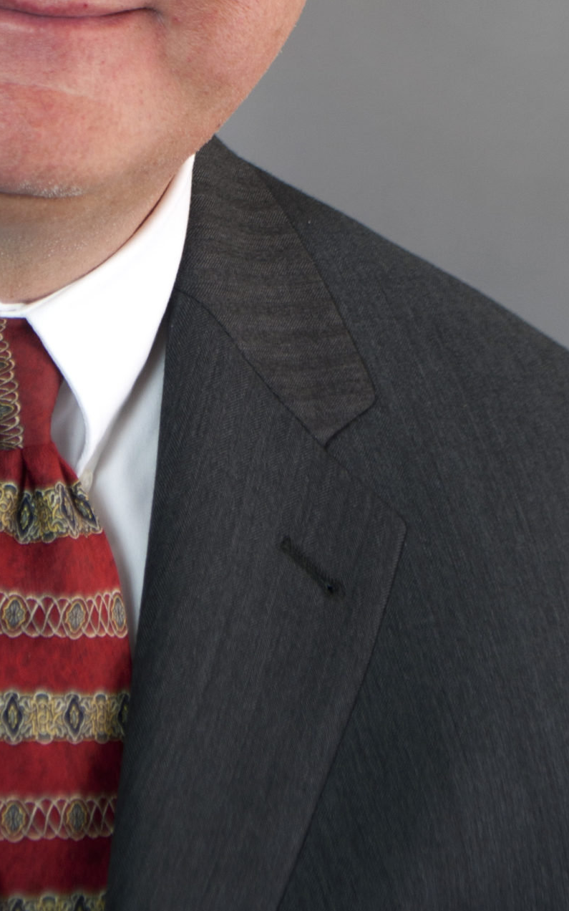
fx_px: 4194
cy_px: 39
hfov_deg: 7.7
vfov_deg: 12.3
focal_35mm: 169
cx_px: 56
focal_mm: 55
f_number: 5.6
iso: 200
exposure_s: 1/20
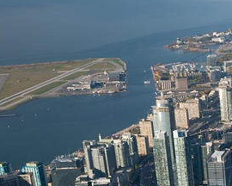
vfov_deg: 15.3
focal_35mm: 96
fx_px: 659
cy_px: 237
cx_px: 369
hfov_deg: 17.5
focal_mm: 24
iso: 800
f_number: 6.3
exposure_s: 1/800
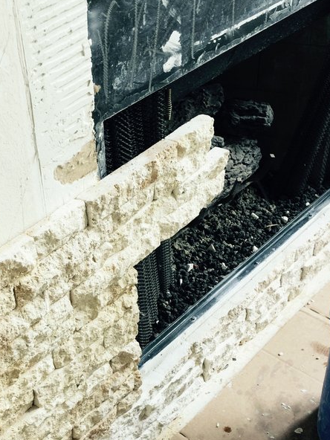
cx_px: 79
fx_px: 623
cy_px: 333
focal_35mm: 49
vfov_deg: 37.9
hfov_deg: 29.2
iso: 40
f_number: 2.2
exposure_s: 1/15
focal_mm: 4.15
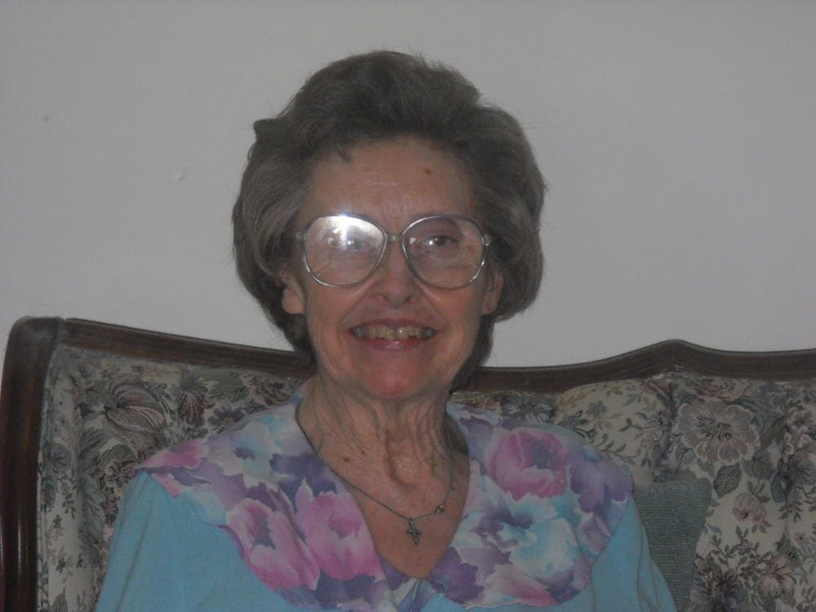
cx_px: 408
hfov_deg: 13.6
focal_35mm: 145
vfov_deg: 10.2
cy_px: 306
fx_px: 3418
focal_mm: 24
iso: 400
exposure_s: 1/60
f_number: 6.7
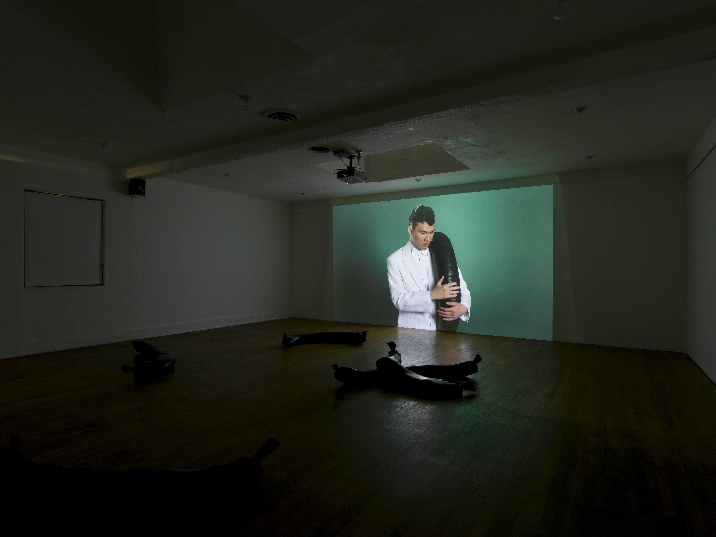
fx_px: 393
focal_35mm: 19
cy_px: 269
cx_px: 338
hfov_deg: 84.6
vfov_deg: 68.7
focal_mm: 17
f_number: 11
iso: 64
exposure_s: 8
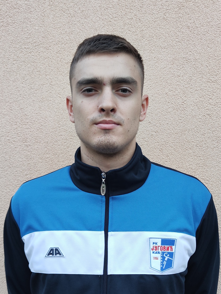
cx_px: 110
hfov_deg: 56.8
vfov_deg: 71.6
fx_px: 204
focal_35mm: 24
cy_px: 147
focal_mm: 5.59
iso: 307
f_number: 1.88
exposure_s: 1/79.3
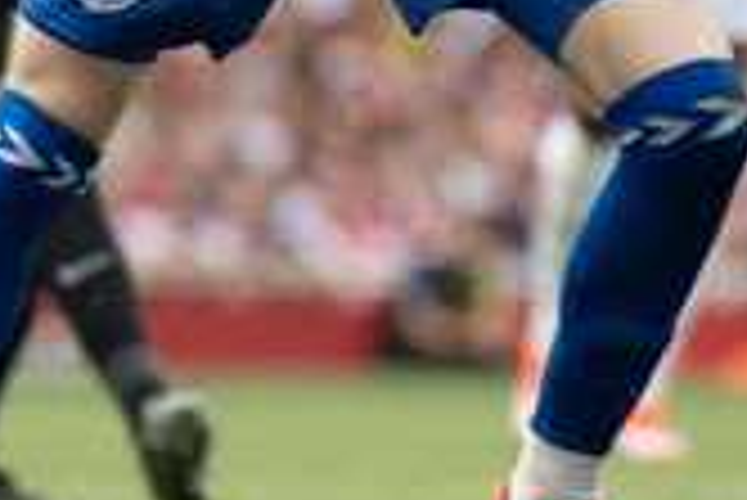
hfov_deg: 2.4
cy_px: -230
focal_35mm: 865
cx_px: -130
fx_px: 17964
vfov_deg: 1.6
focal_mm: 200
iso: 500
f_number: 3.5
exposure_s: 1/1600
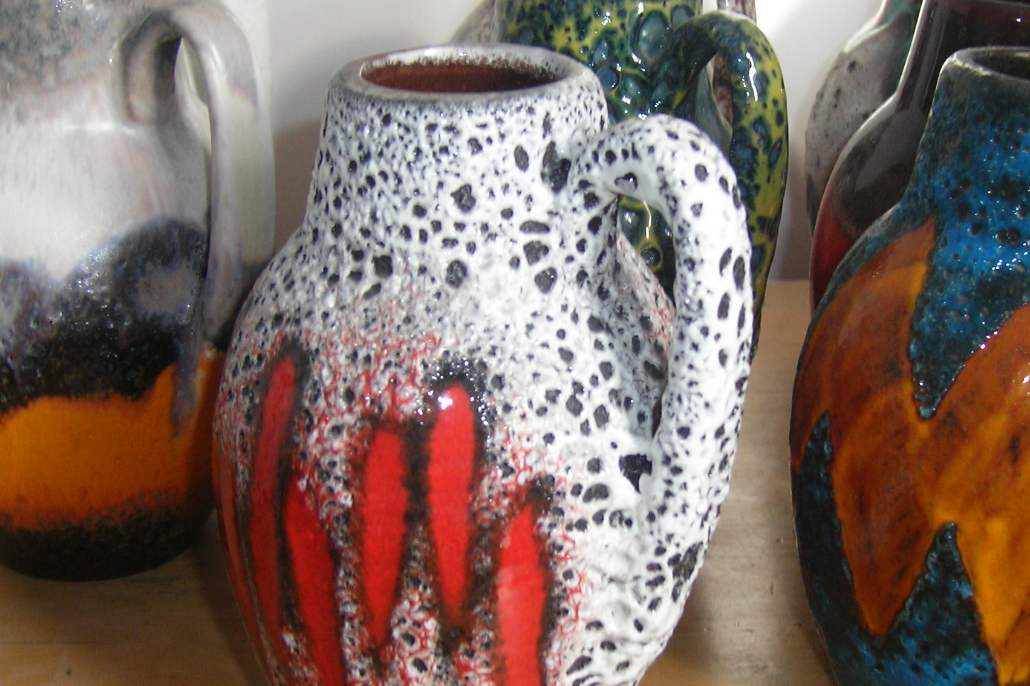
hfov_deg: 34.9
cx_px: 636
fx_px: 1631
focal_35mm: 57
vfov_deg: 23.8
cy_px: 343
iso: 100
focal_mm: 60
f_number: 2.8
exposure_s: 1/60
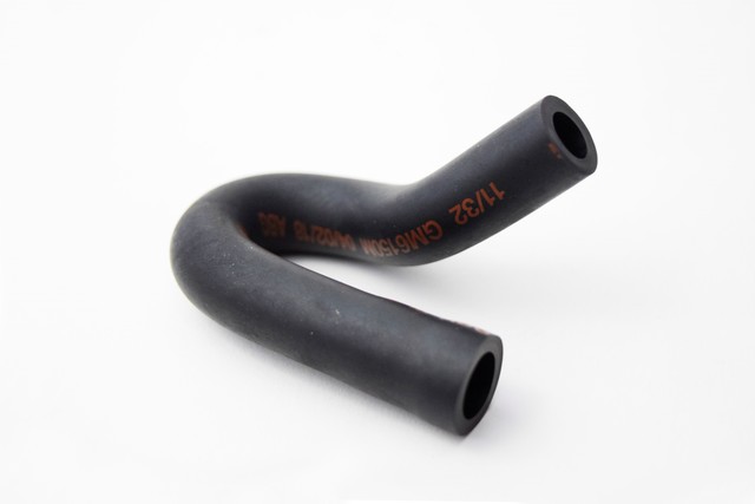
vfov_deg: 22.6
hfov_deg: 33.4
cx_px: 378
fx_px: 1259
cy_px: 252
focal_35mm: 60
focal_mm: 40
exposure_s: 1/60
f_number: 5
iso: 1600
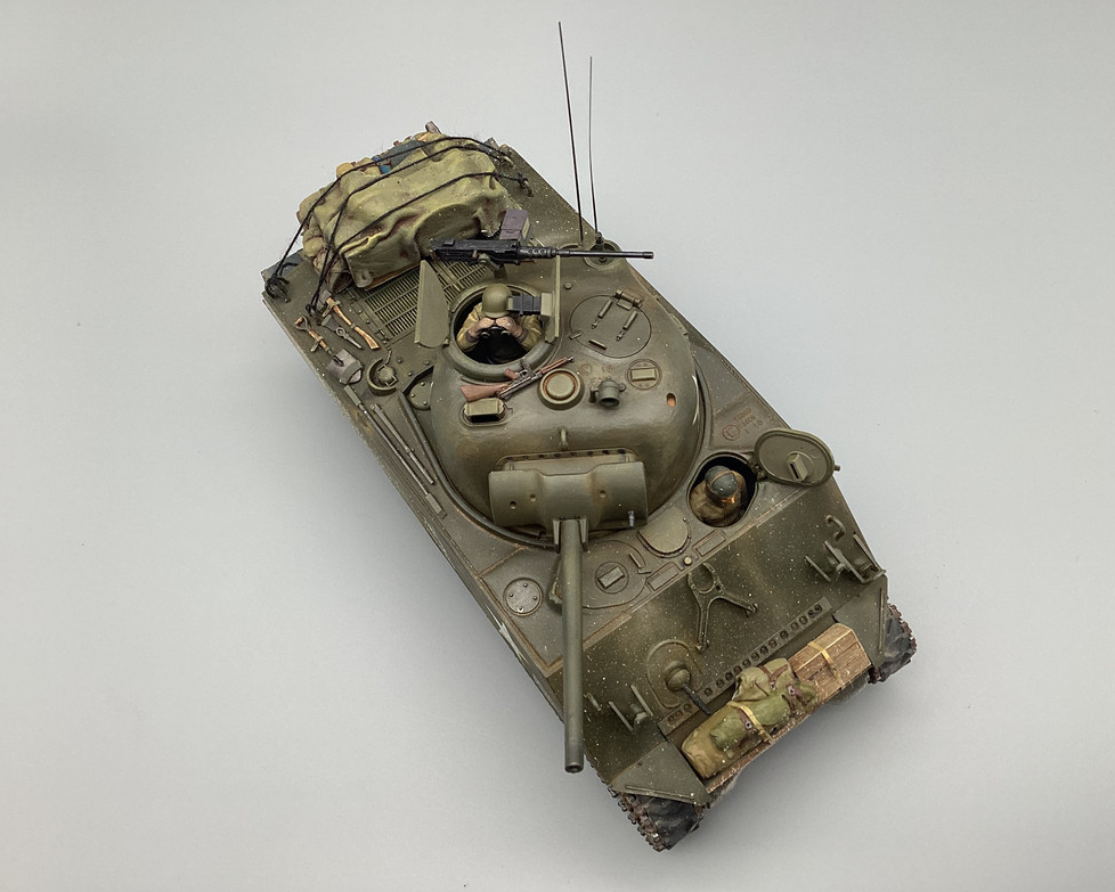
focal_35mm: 33
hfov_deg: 54.1
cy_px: 440
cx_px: 600
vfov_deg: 44.6
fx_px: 1089
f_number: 2.4
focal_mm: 3.3
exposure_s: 1/100
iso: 32
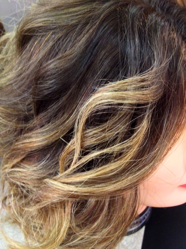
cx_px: 93
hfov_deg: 40.7
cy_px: 124
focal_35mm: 35
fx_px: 251
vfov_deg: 52.6
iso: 400
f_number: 2.4
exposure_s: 1/17
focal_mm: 4.28
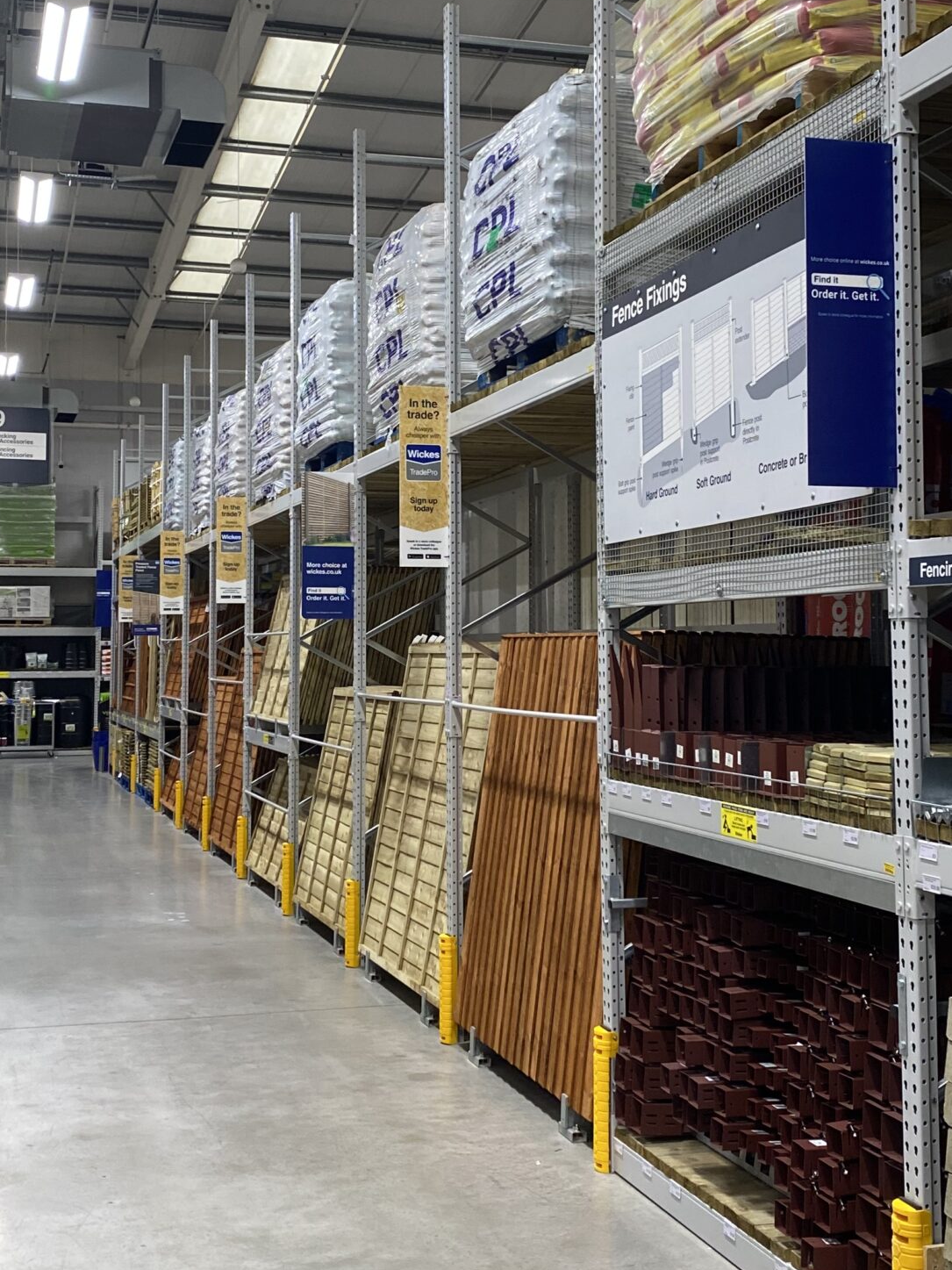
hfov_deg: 31.5
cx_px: 435
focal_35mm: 46
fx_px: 1687
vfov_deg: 41.1
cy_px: 535
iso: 125
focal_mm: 4.25
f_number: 1.8
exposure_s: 1/121
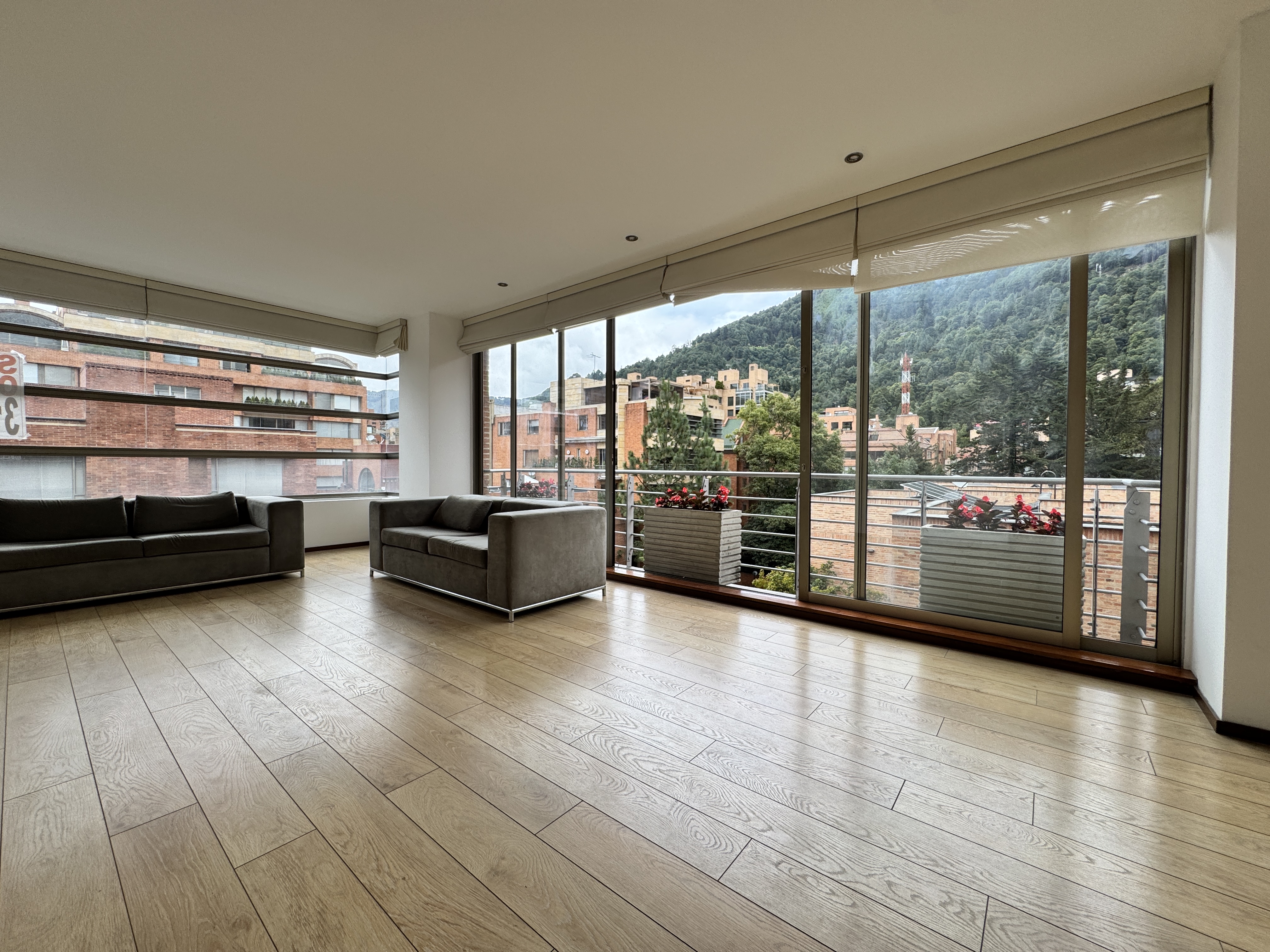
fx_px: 514
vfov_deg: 85.7
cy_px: 476
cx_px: 635
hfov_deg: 102.1
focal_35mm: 14
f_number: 2.2
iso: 40
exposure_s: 1/470
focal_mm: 2.22
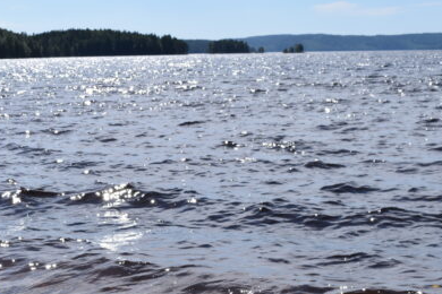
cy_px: 231
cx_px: 21
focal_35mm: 96
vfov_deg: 14.2
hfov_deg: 20.7
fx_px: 1179
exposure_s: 1/640
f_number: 13
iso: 200
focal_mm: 28
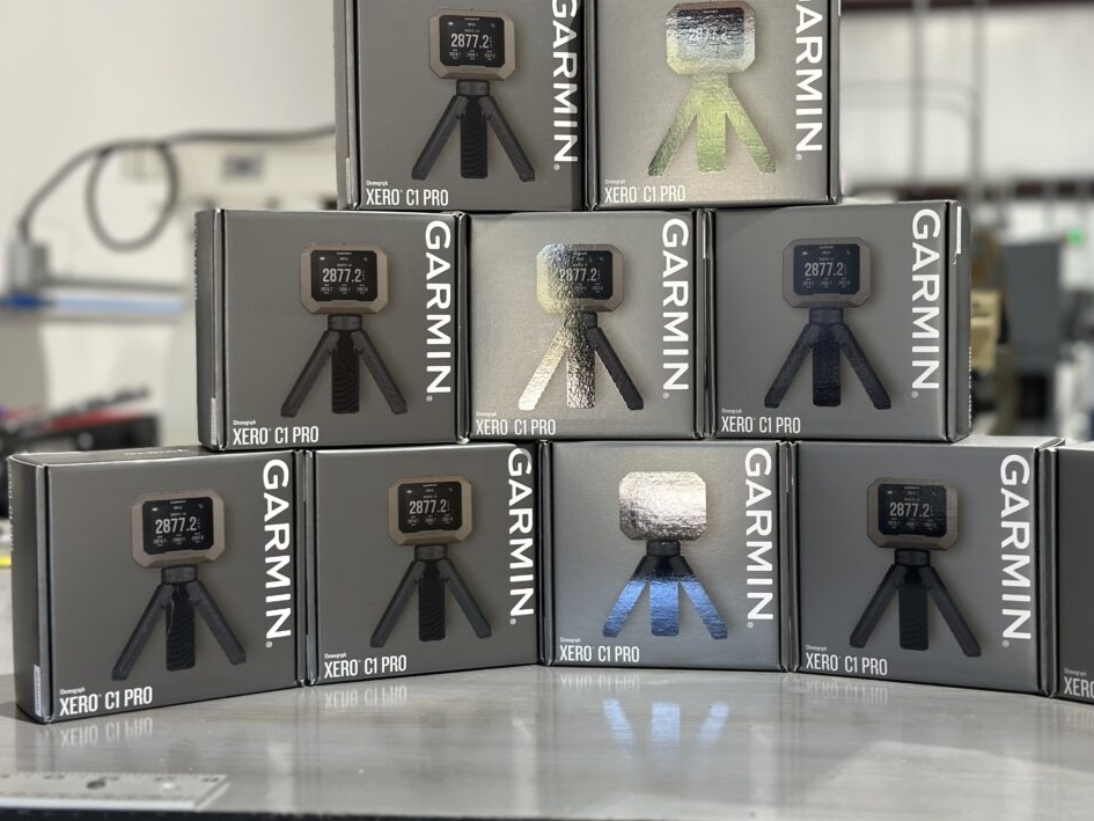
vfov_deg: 28.0
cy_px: 384
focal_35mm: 52
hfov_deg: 36.8
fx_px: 1644
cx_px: 588
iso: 160
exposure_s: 1/60
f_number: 1.78
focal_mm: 6.86
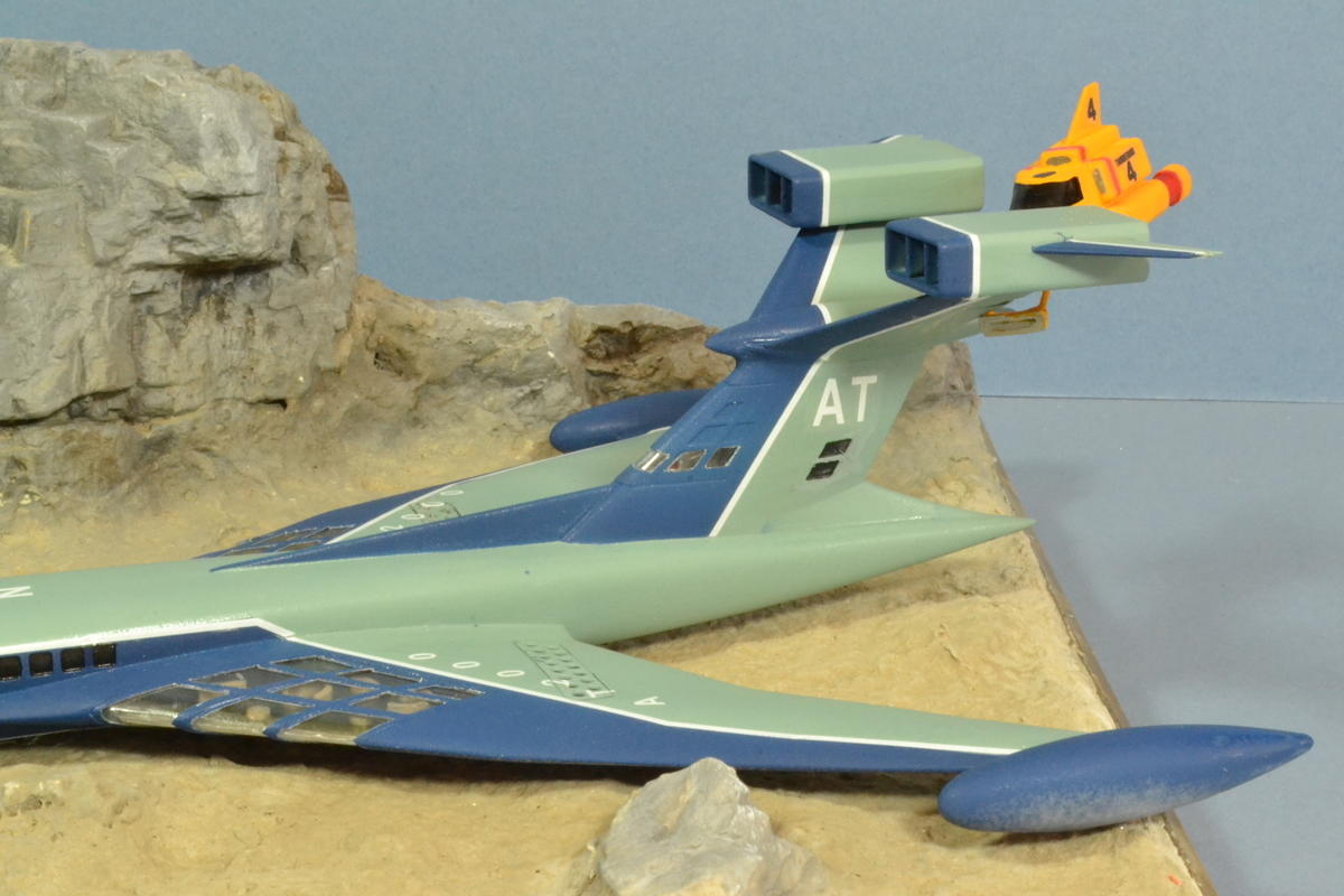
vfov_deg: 16.6
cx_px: 672
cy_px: 448
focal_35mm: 82
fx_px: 3080
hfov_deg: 24.6
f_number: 29
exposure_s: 1/6
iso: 3200
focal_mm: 55
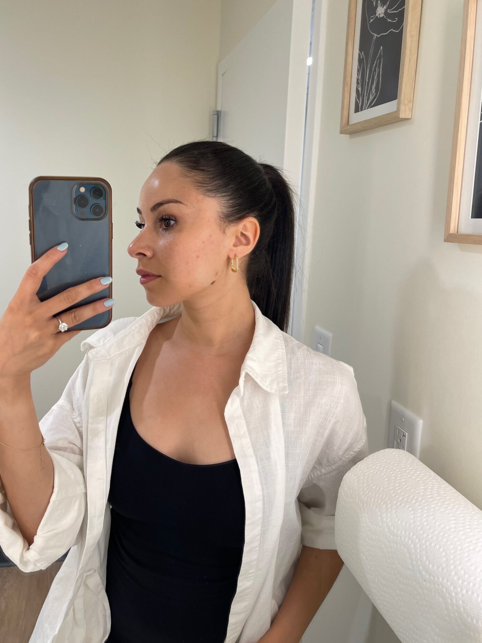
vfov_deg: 61.5
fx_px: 538
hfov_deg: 48.1
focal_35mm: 29
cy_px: 290
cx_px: 215
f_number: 1.6
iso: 100
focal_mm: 5.1
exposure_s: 1/100
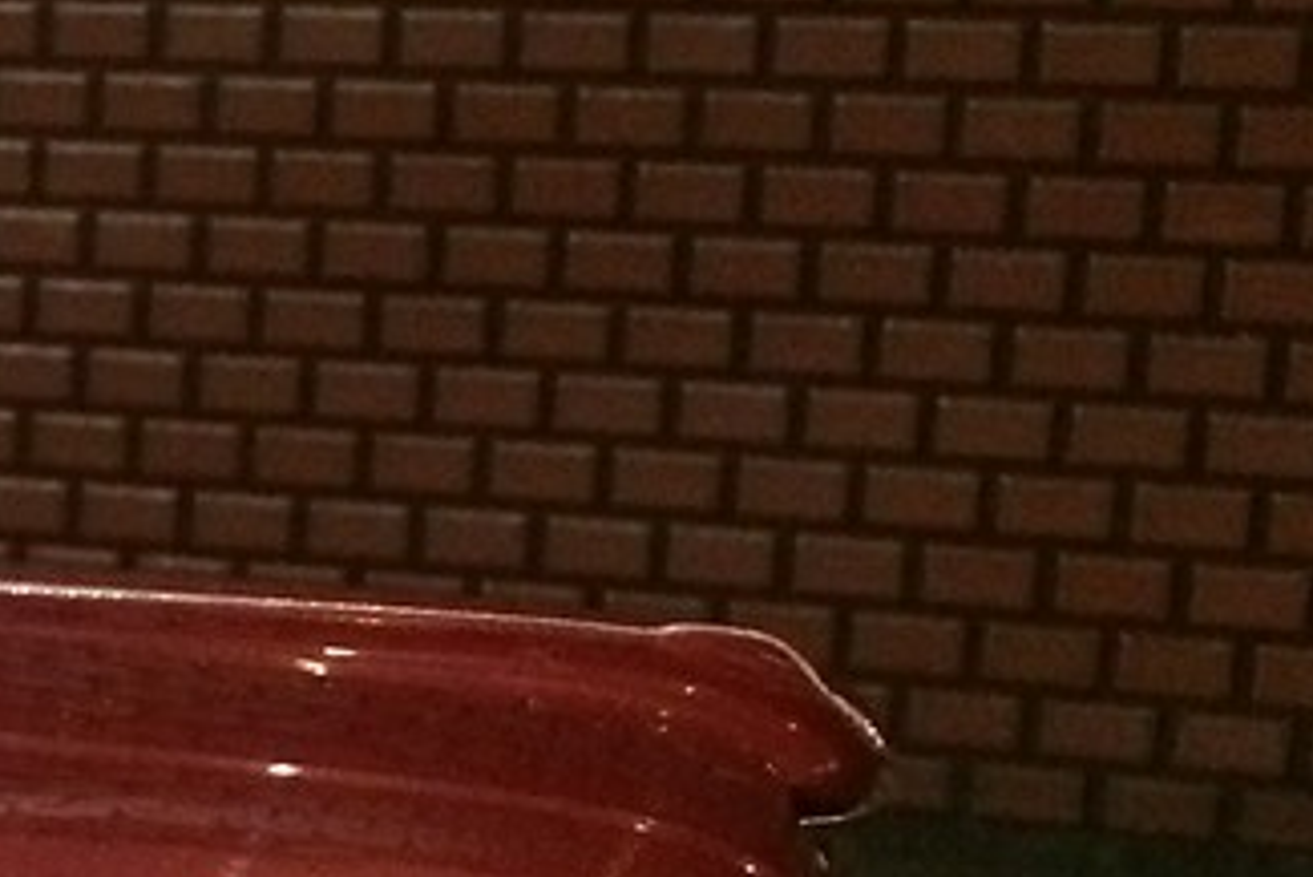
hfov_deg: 13.5
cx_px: -1321
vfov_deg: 10.5
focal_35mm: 130
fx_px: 4743
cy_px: 849
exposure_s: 1/15
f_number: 2.2
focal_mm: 4.15
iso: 320
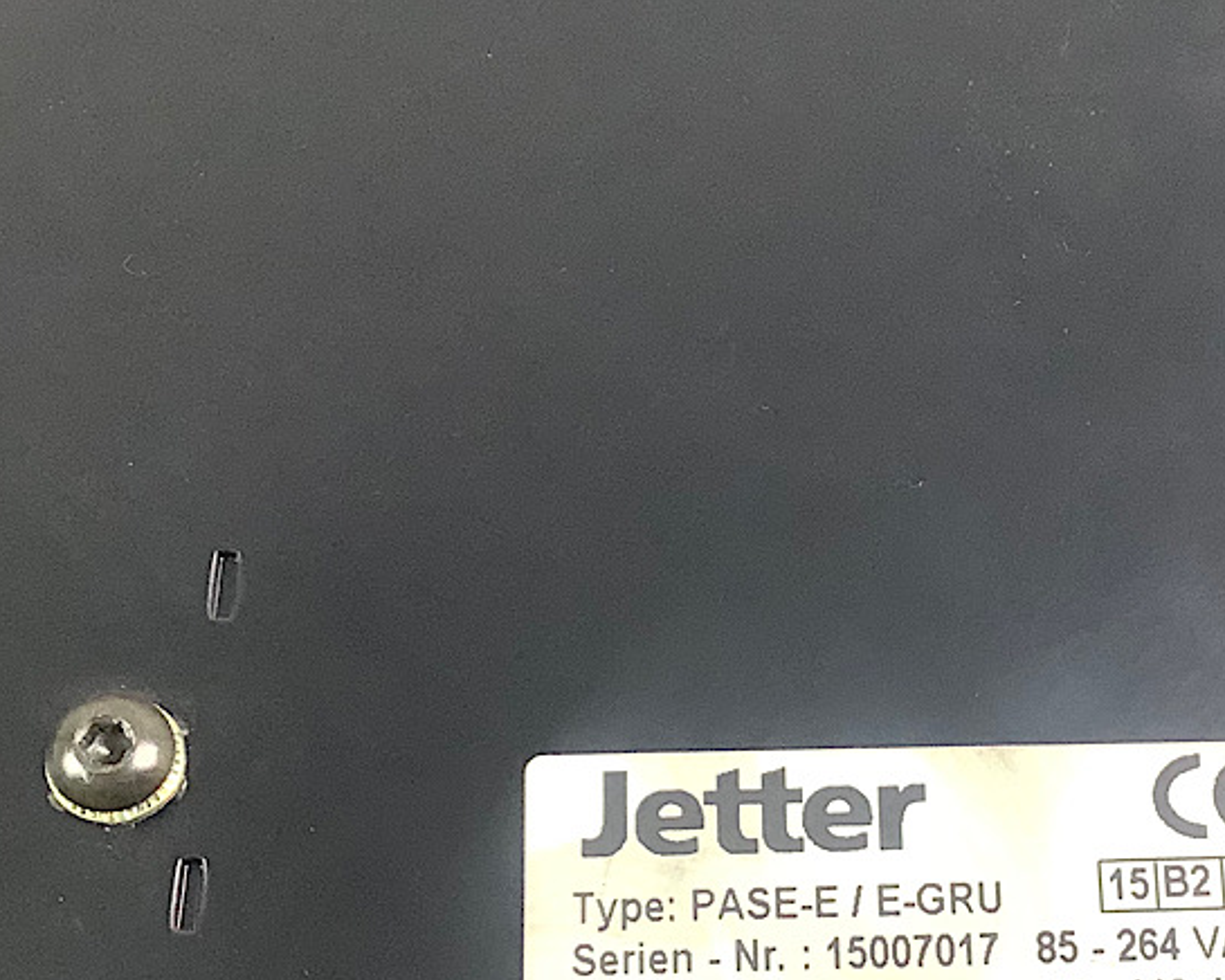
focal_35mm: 66
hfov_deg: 28.3
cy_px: 838
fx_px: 2393
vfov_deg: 22.7
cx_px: 918
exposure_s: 1/100
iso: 80
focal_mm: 3.3
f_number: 2.4
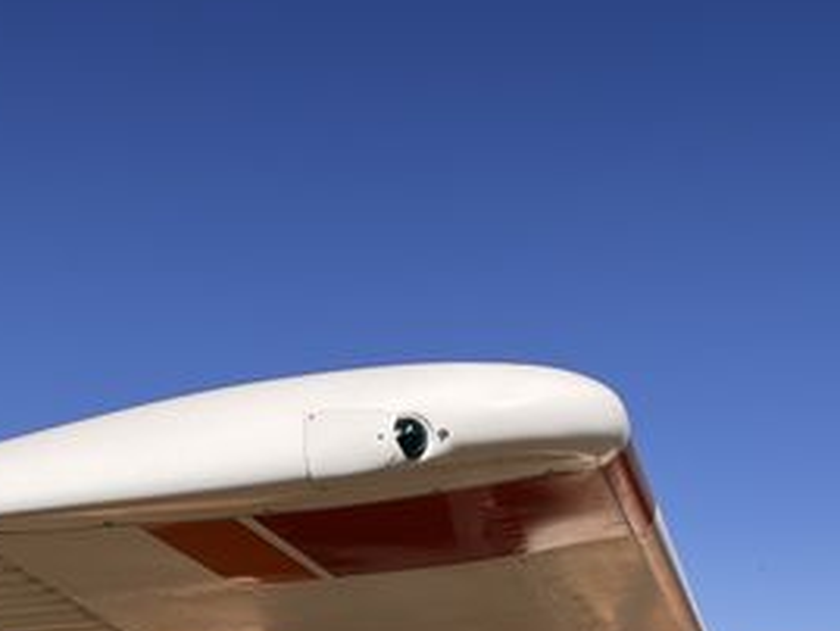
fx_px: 1408
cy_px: 675
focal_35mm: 58
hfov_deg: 33.1
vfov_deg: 23.8
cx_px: 340
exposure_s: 1/5319
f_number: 1.6
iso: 50
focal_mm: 5.1
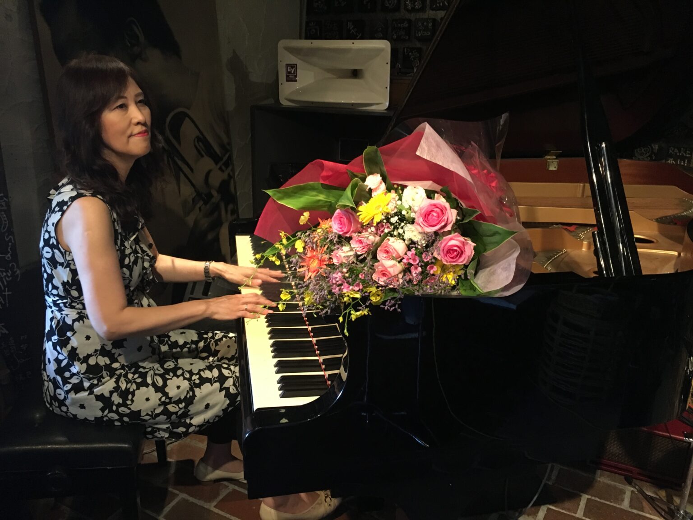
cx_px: 346
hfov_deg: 61.7
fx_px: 581
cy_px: 260
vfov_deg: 48.2
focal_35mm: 29
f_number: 2.2
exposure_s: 1/15
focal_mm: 4.15
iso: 200
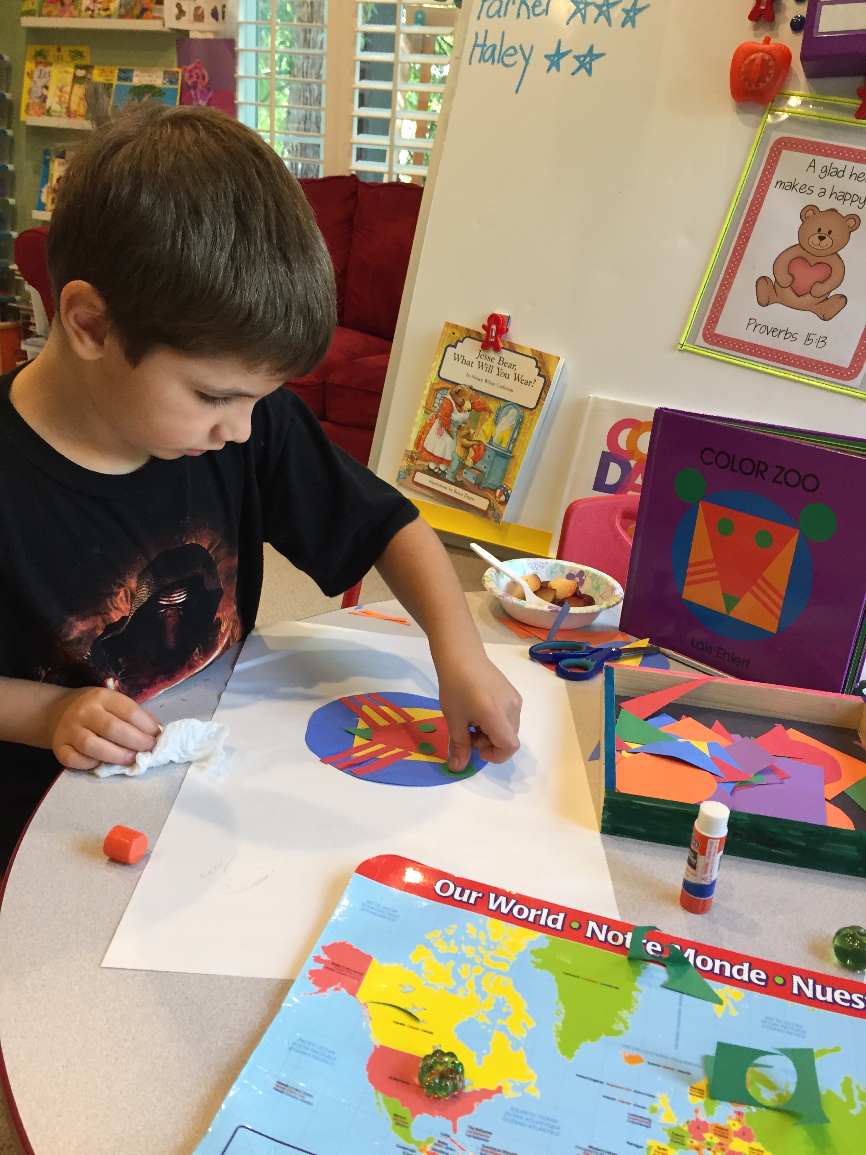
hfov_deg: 48.2
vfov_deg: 61.7
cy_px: 578
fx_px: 967
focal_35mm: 29
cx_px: 433
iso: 125
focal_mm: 4.15
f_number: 2.2
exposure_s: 1/30
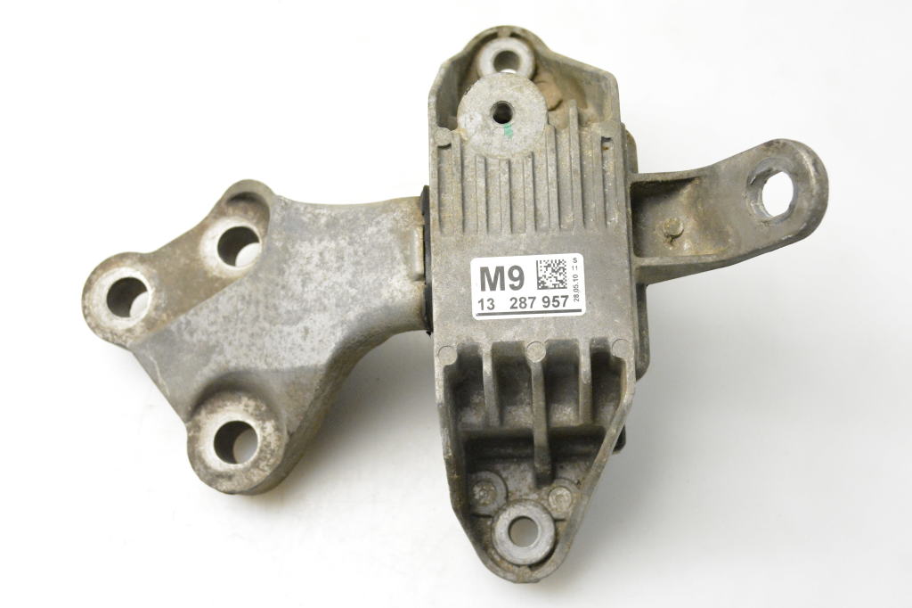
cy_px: 304
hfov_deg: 41.1
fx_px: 1216
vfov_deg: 28.1
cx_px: 456
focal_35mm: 48
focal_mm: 32
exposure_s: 1/640
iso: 6400
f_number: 6.3
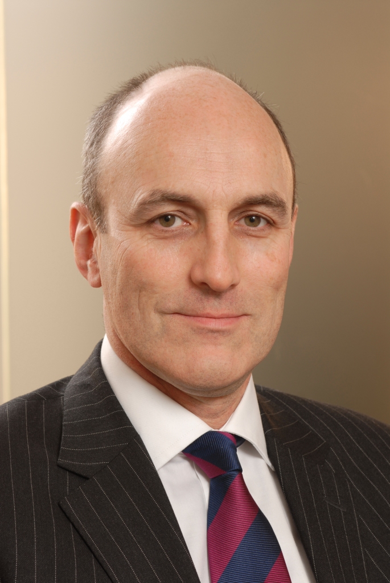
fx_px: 2067
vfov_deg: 16.1
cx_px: 195
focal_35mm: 128
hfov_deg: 10.8
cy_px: 292
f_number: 7.1
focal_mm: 85
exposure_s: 1/100
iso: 100
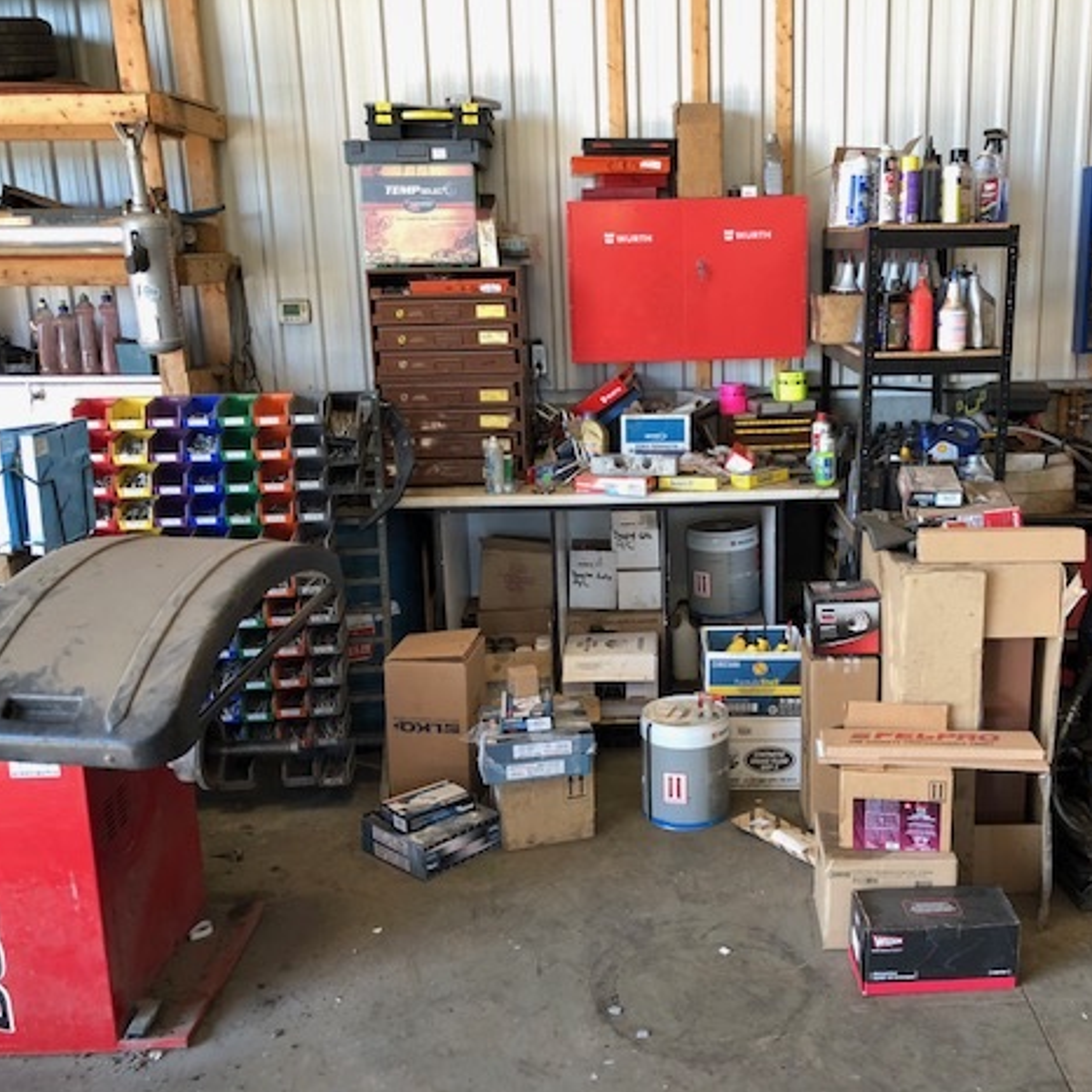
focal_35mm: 34
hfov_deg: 48.1
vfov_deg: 48.5
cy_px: 551
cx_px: 675
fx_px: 1213
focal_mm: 3.99
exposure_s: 1/30
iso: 32
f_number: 1.8
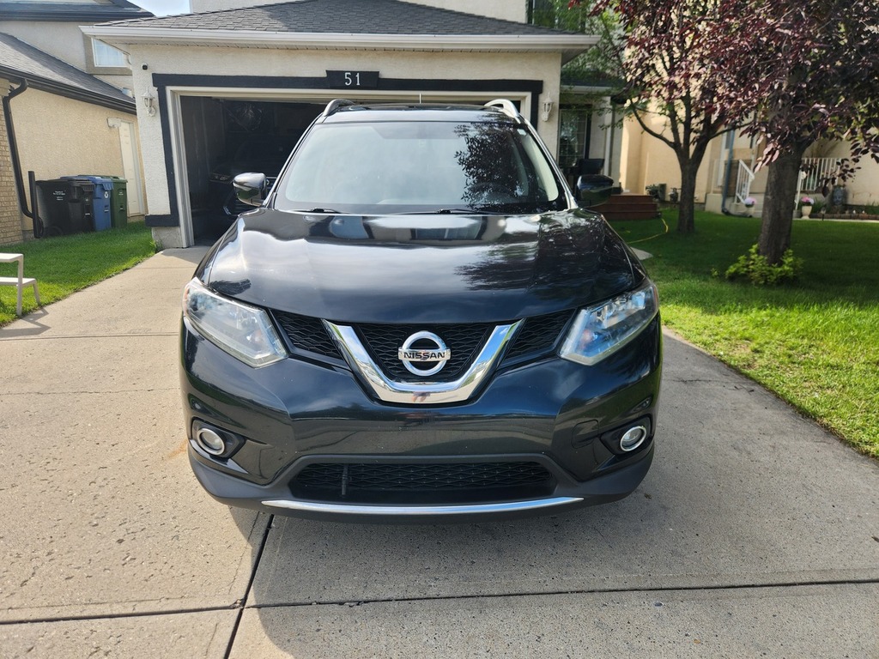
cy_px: 330
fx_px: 584
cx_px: 440
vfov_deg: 58.9
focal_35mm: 23
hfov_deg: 73.9
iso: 20
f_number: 1.8
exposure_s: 1/435
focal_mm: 5.4
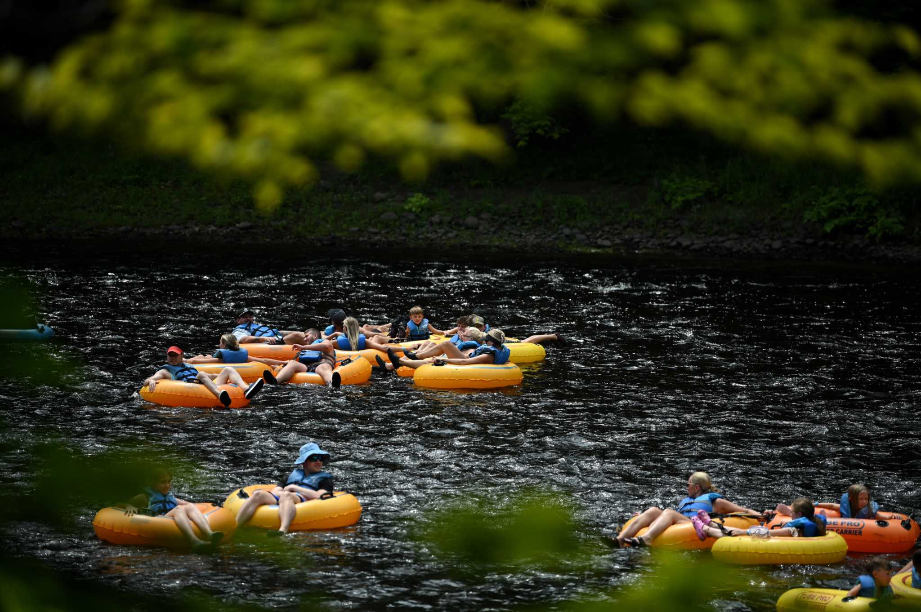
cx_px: 460
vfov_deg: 7.4
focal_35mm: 185
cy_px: 306
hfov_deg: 11.1
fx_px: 4729
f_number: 2.8
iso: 400
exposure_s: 1/8000
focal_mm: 185
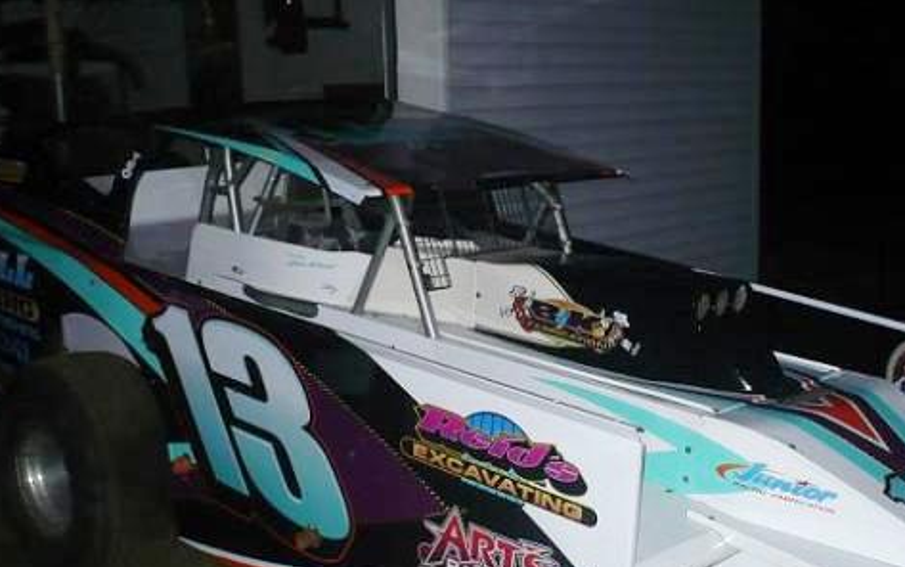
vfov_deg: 25.5
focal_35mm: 50
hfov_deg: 40.2
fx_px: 1234
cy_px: 429
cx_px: 502
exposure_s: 1/30
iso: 200
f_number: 2.8
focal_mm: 6.1
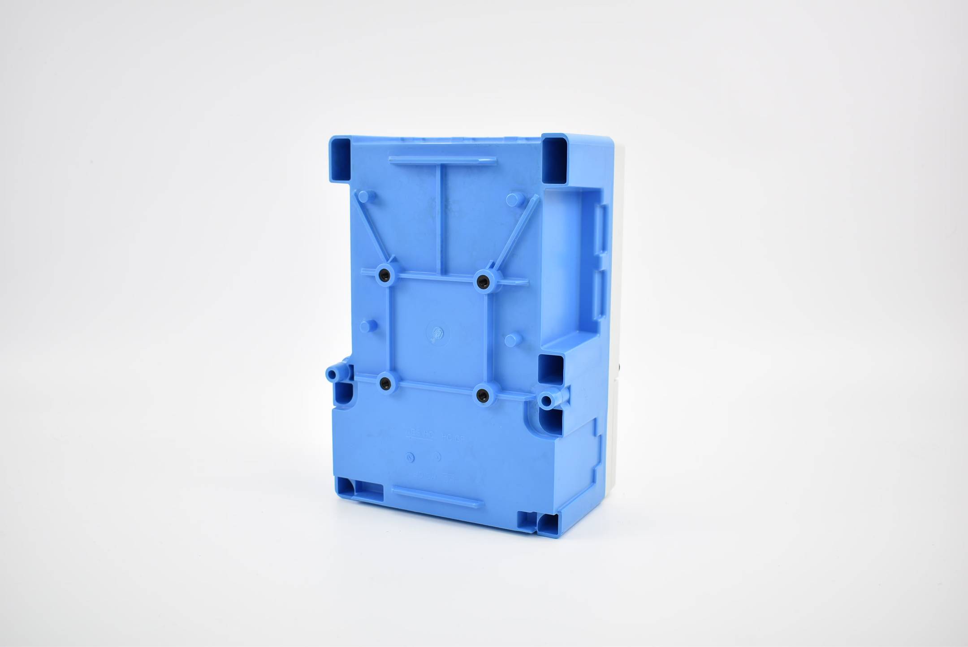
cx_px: 484
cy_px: 324
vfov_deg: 36.9
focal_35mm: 36
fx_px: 969
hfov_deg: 53.1
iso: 100
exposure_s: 1/40
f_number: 3.8
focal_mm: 24
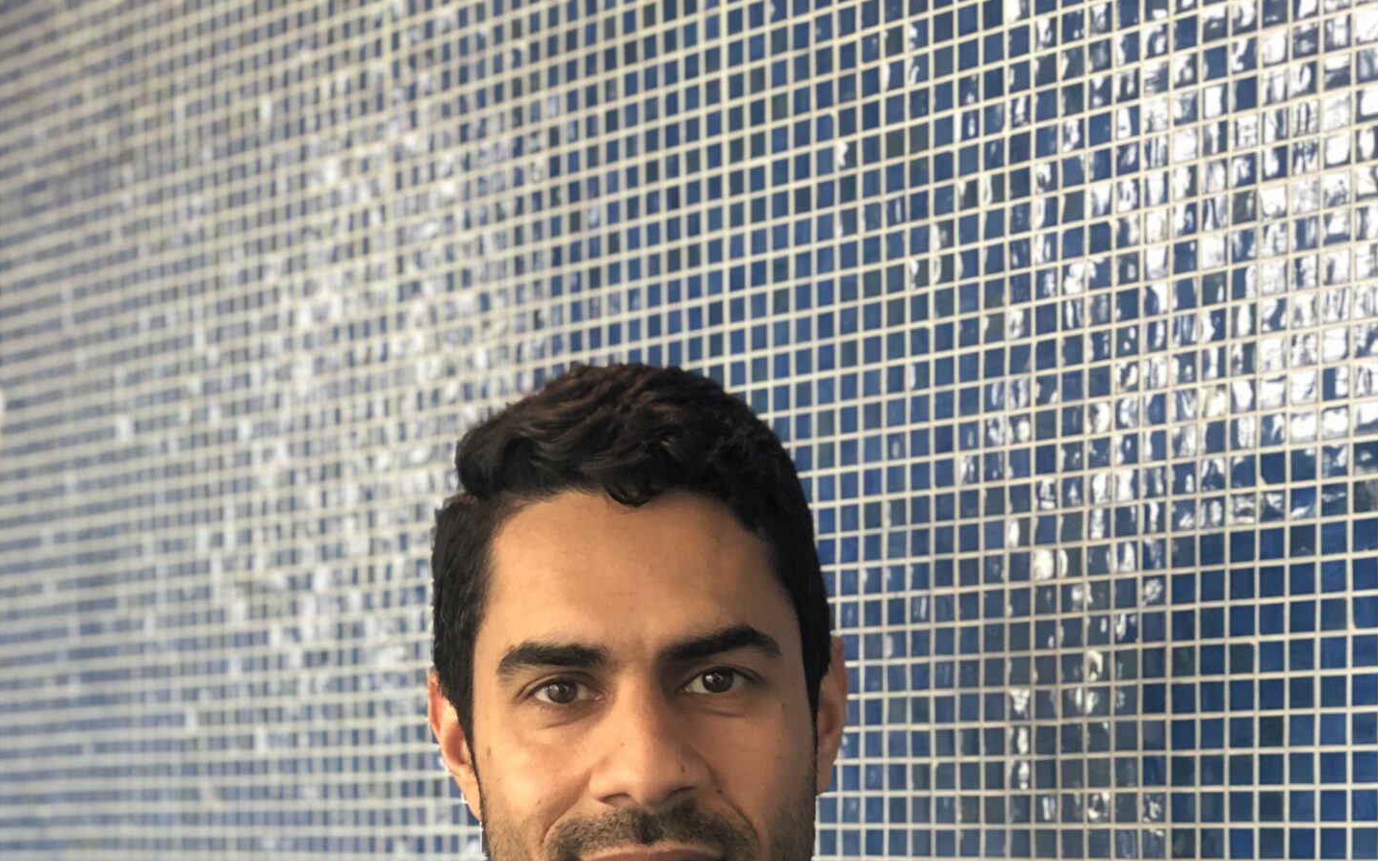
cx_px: 690
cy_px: 922
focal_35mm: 81
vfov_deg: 15.7
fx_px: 3042
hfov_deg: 25.5
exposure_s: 1/30
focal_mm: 6.6
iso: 125
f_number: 2.8
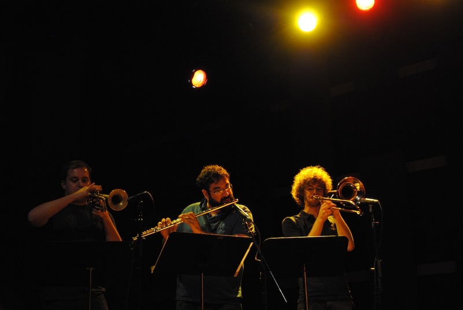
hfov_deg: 36.8
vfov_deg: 25.1
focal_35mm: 54
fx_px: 695
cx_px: 232
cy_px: 155
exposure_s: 1/40
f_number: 5
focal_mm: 36
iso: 800
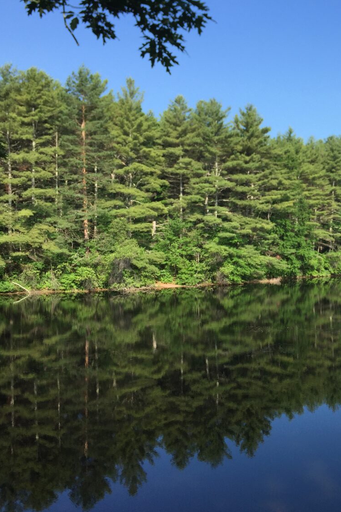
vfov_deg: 47.4
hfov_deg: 31.1
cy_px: 252
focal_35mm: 41
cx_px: 309
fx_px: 583
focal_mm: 4.15
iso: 32
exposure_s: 1/1276
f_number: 2.2
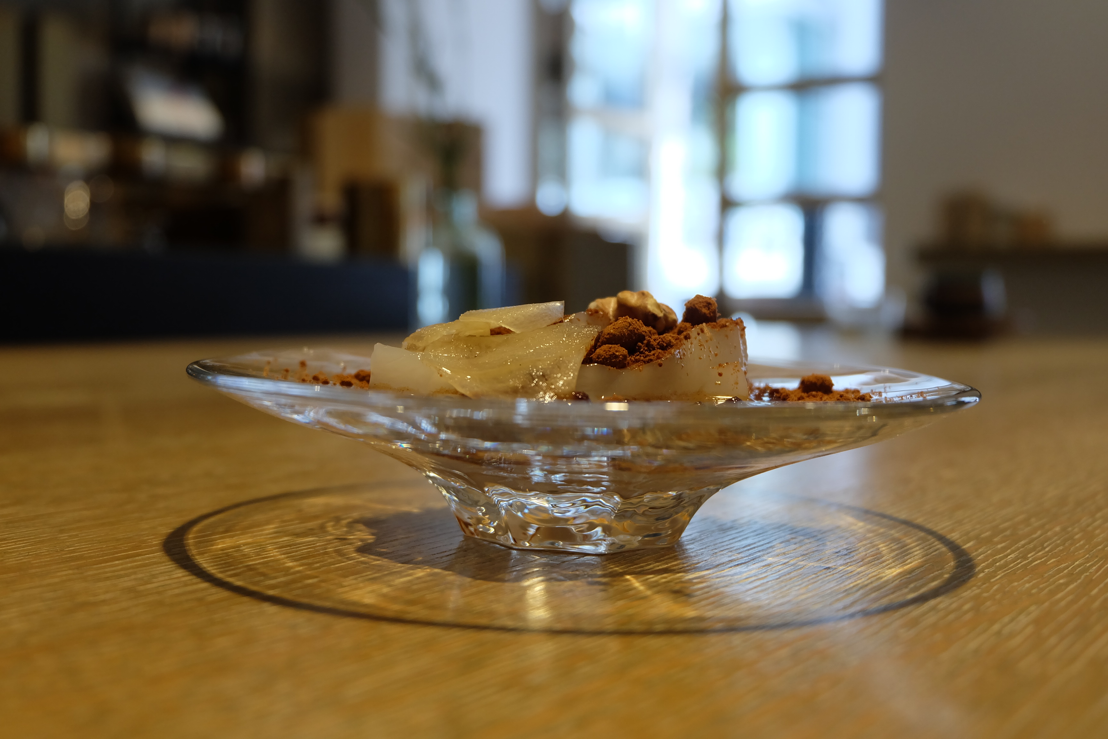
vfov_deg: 33.4
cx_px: 554
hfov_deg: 48.5
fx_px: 1231
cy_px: 370
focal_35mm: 40
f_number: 4.5
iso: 800
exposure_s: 1/160
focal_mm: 26.9
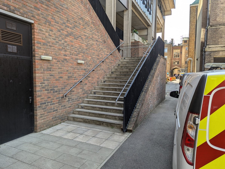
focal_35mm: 24
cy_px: 84
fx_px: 156
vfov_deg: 56.9
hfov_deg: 71.5
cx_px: 112
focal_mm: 6.81
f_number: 1.85
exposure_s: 1/494
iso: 28
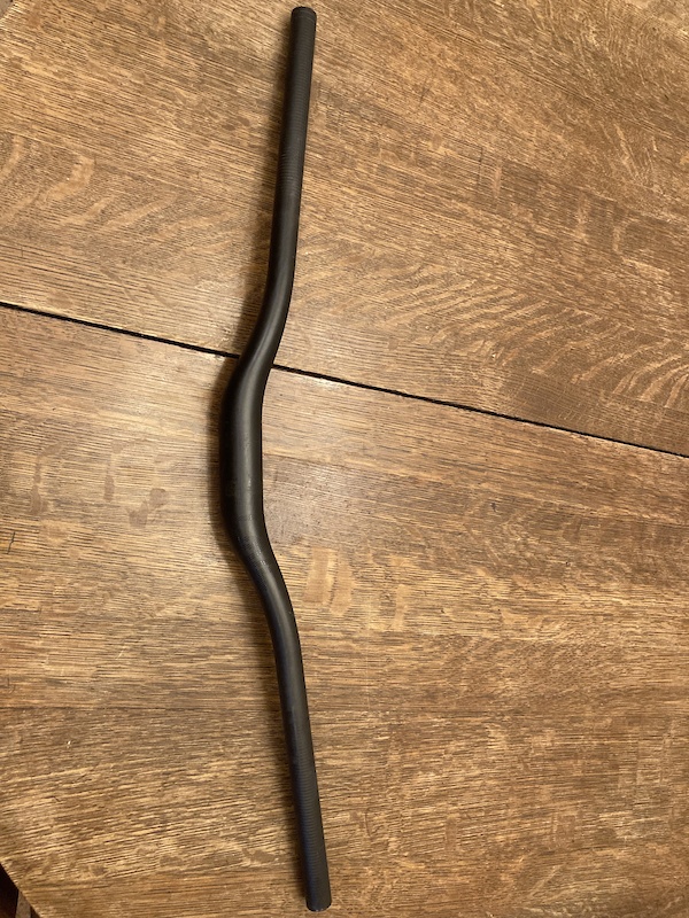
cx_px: 344
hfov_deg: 49.7
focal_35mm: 28
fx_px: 743
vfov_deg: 63.4
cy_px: 459
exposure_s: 1/40
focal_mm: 3.99
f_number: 1.8
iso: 320
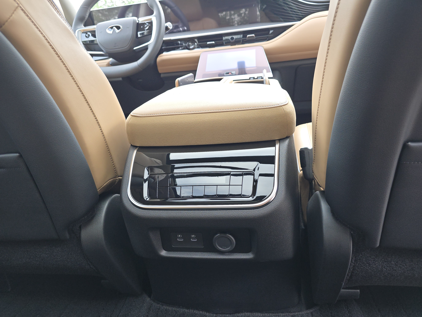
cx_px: 211
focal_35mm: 23
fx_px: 280
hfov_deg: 73.9
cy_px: 158
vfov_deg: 58.9
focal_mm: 6.3
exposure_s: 1/180
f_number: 1.7
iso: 100
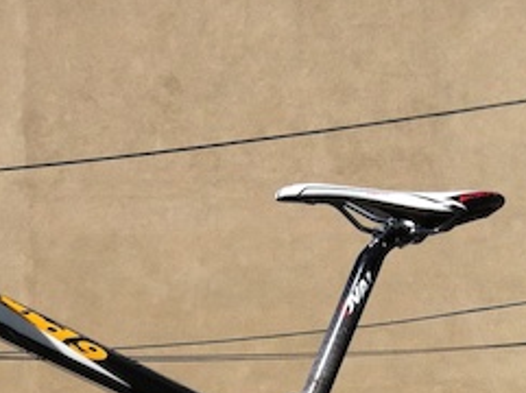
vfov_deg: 12.2
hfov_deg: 16.9
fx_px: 1760
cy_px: 552
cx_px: 103
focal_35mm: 116
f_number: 2.8
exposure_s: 1/2244
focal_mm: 3.85
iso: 80
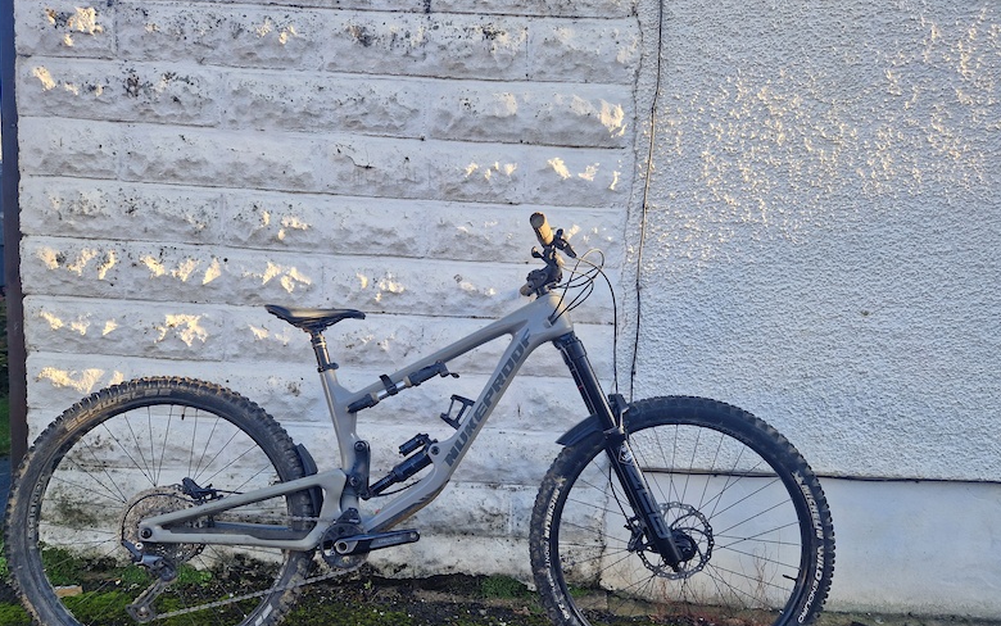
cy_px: 381
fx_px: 682
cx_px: 493
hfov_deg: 72.5
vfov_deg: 49.0
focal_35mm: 25
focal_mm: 5.4
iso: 50
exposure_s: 1/230
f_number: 1.8
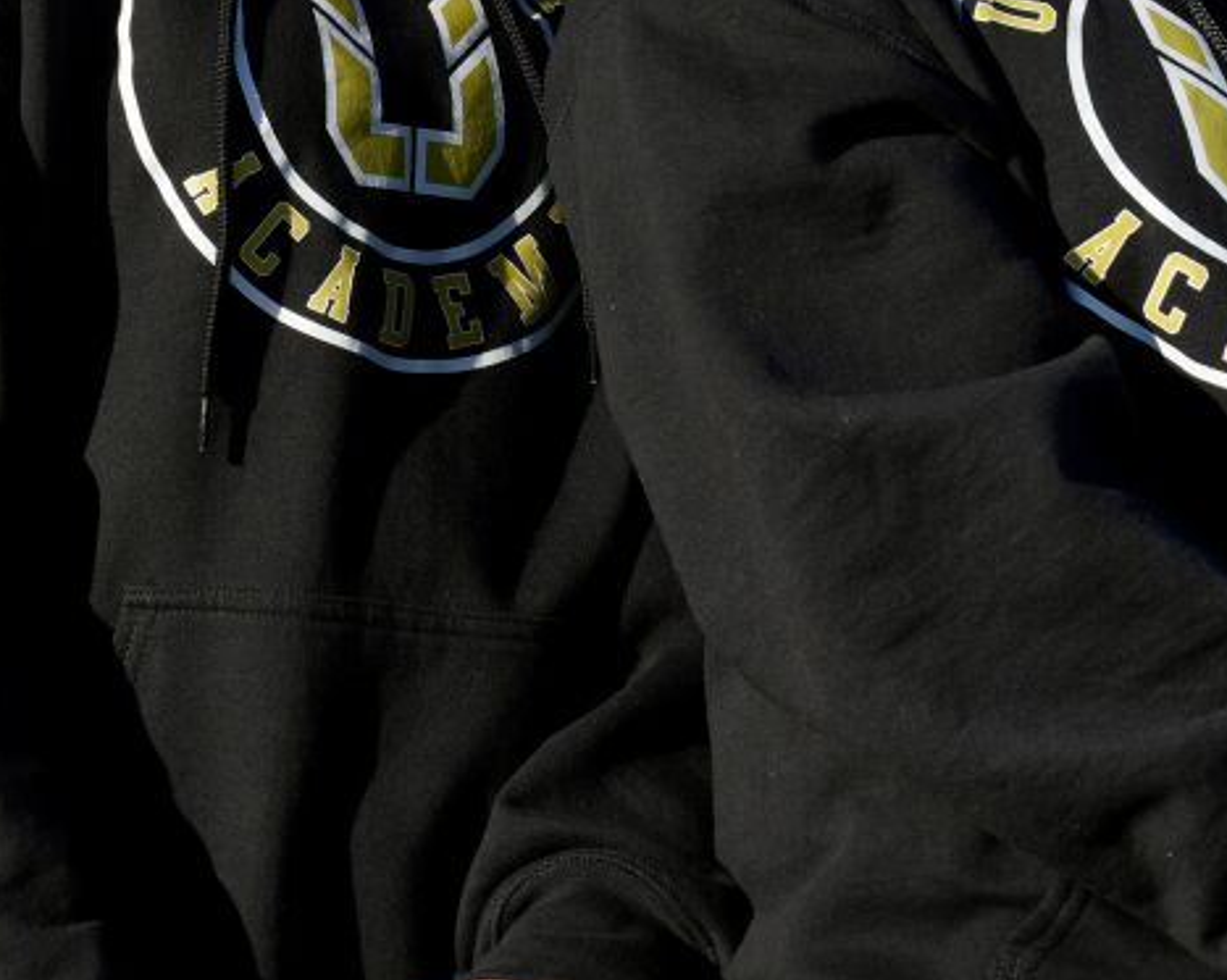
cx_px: -261
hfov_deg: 7.9
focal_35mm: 241
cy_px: -101
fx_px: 8746
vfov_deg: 6.4
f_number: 8
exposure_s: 1/320
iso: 100
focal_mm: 68
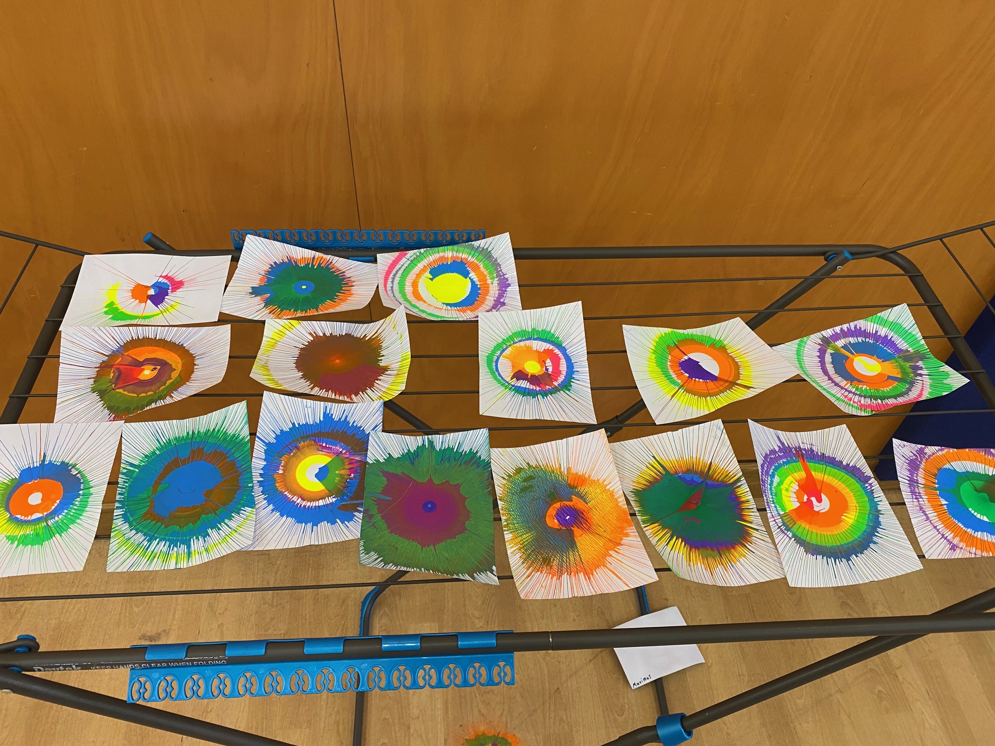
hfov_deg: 67.3
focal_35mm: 26
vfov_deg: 53.1
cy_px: 373
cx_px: 498
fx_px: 747
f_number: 1.8
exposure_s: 1/50
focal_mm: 4.25
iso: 100
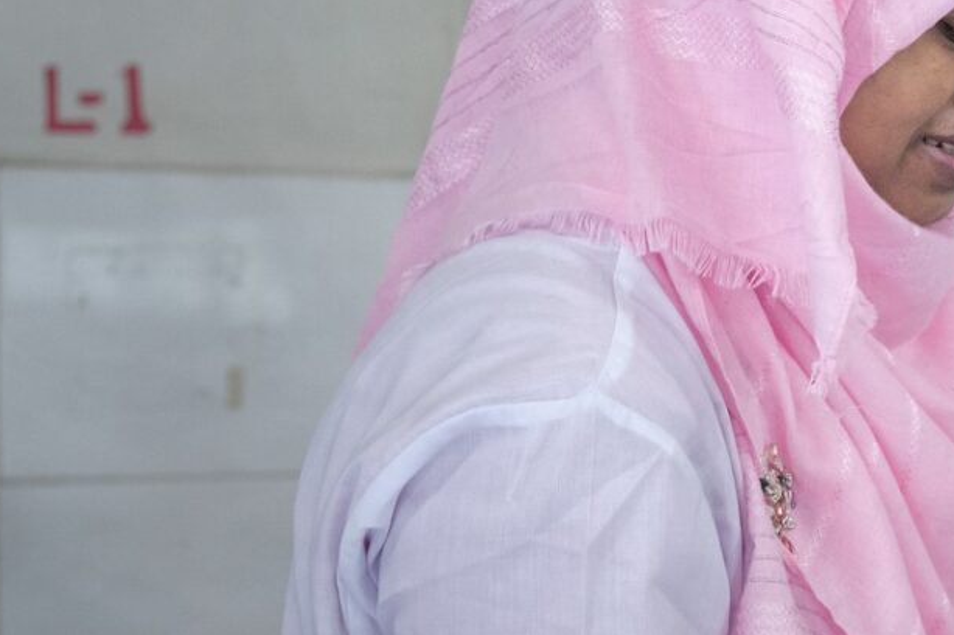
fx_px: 3868
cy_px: 799
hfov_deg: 13.5
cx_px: 1271
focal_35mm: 146
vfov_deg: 9.3
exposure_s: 1/160
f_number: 3.2
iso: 2000
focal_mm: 35
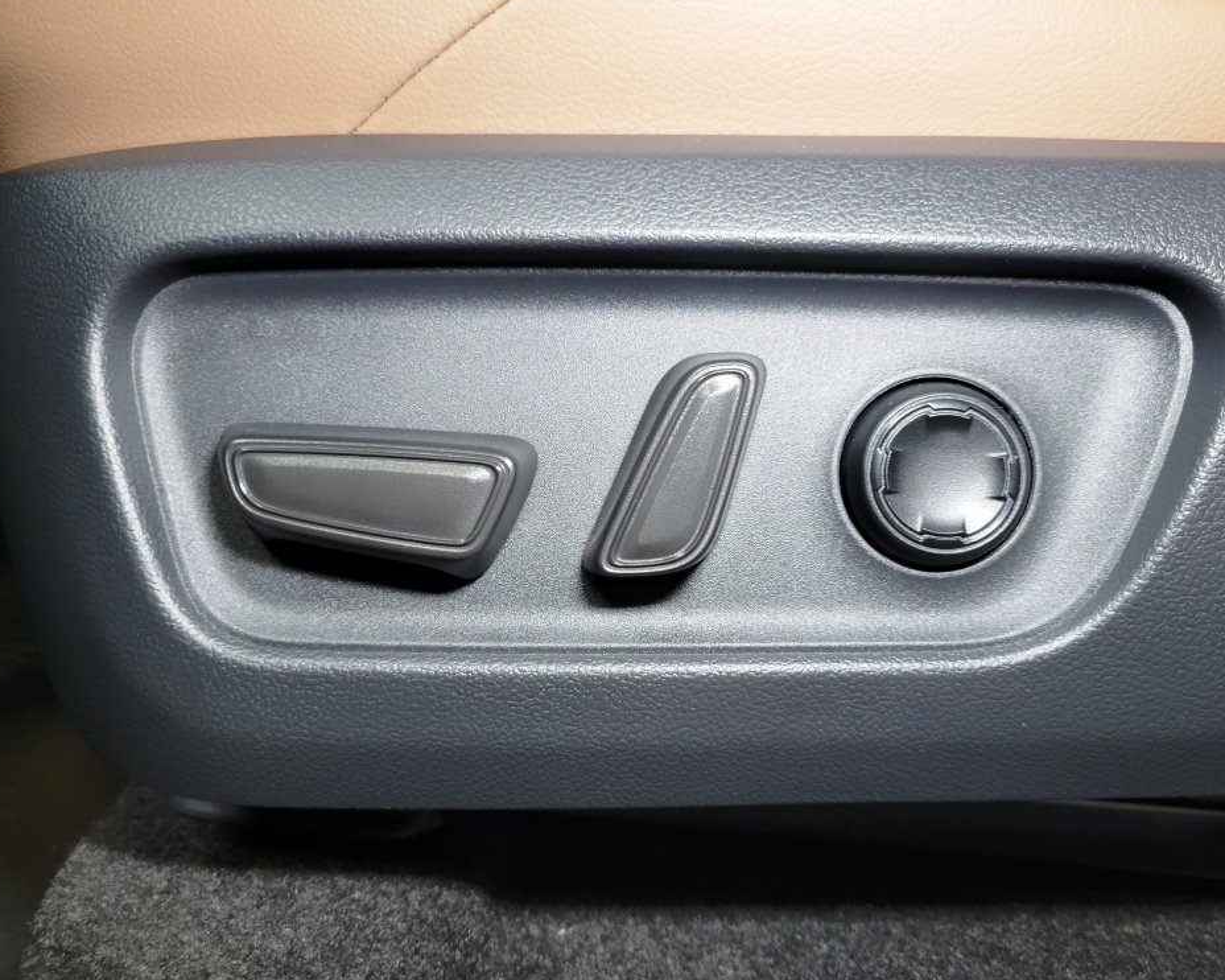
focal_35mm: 28
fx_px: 1015
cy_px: 497
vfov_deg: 51.5
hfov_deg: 62.2
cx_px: 634
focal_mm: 5.4
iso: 250
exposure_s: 1/40
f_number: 1.8
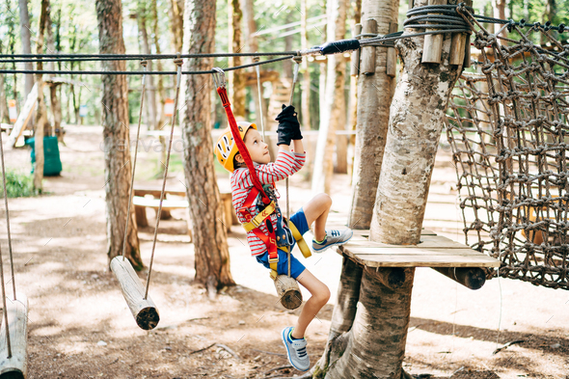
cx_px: 284
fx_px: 553
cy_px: 190
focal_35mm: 35
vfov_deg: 37.8
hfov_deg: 54.4
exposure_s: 1/400
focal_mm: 35
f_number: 1.4
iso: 100
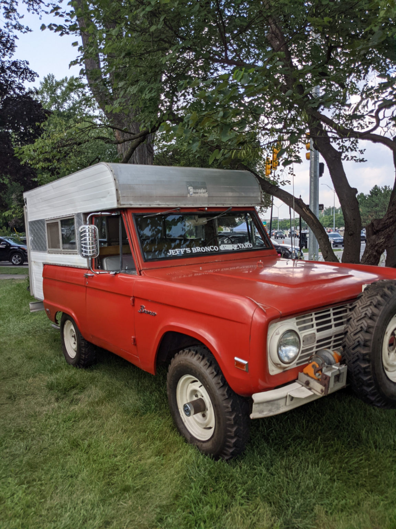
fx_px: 412
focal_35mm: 27
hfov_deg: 51.4
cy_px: 264
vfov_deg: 65.3
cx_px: 198
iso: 43
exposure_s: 1/1117
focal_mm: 4.38
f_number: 1.73
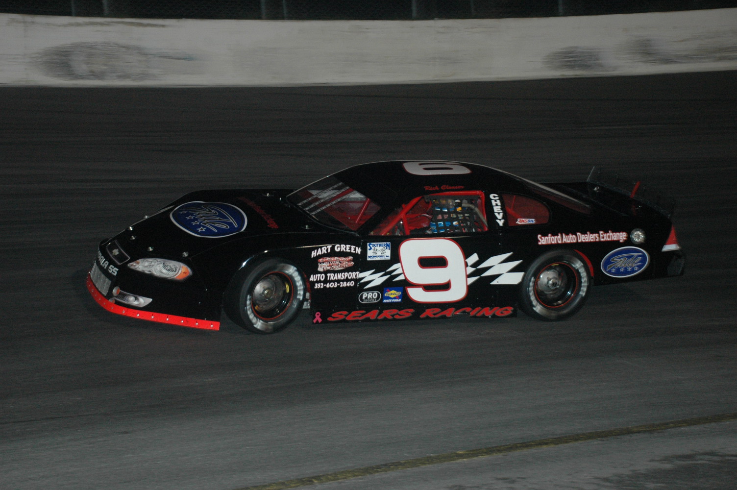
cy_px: 245
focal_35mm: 78
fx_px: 1595
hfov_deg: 26.0
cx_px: 368
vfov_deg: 17.5
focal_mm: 52
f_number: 5.6
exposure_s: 1/60
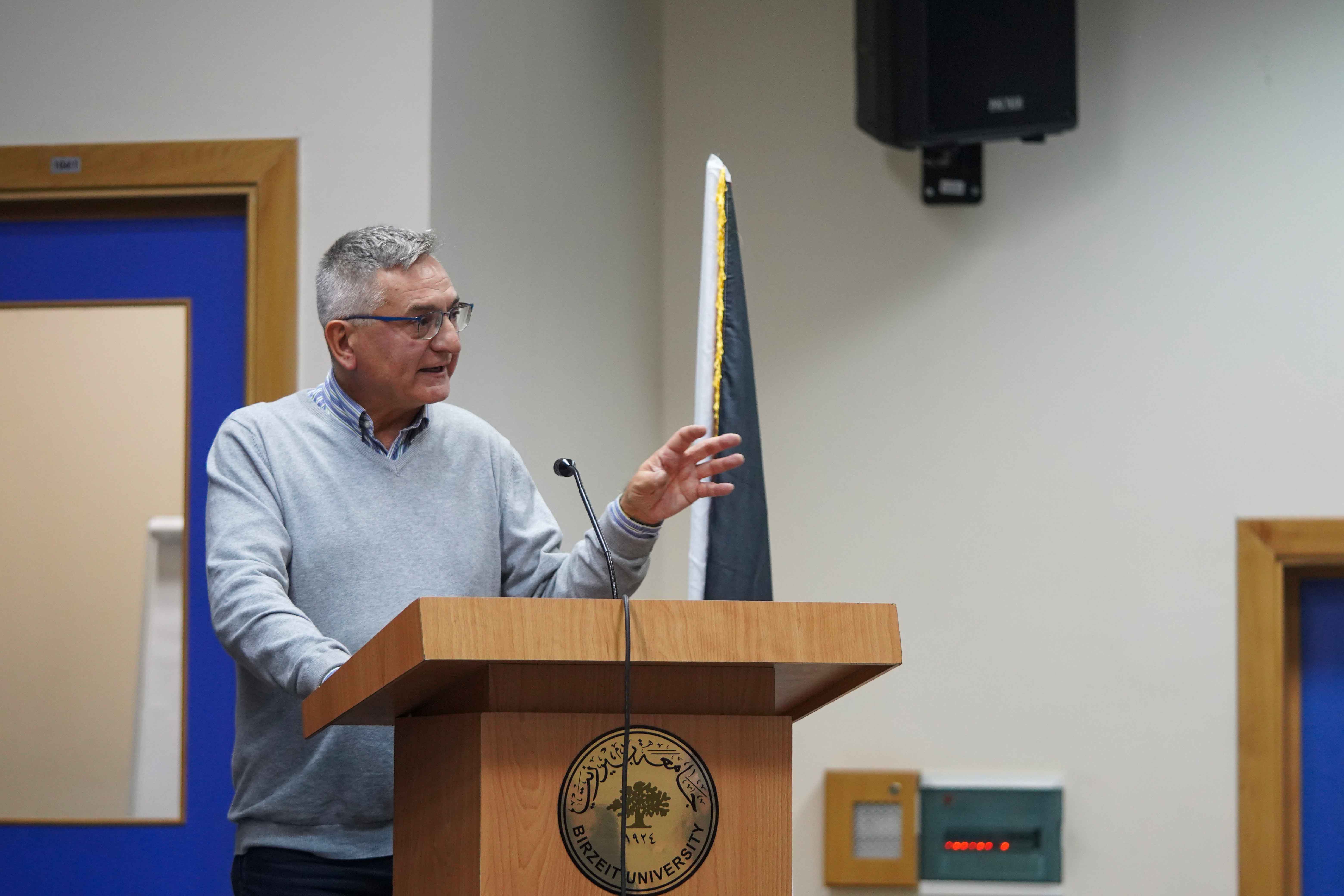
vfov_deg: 10.2
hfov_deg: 15.2
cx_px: 672
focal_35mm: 135
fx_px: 5040
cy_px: 448
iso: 1600
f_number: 2.8
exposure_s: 1/160
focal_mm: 90
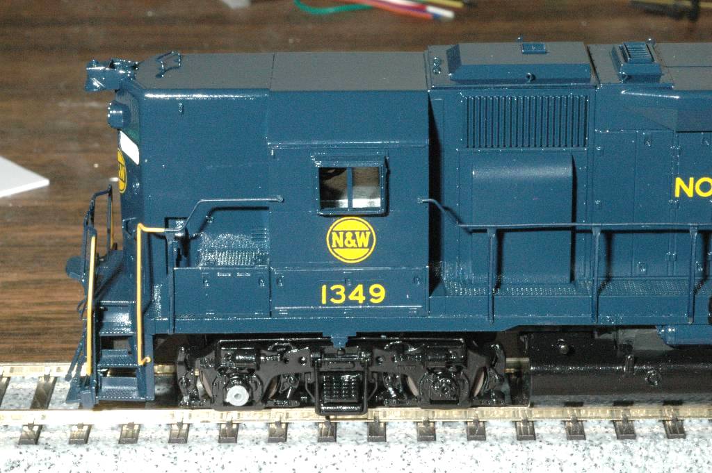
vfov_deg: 15.2
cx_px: 356
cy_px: 236
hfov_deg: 22.6
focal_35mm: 90
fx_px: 1779
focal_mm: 60
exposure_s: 1/60
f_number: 36
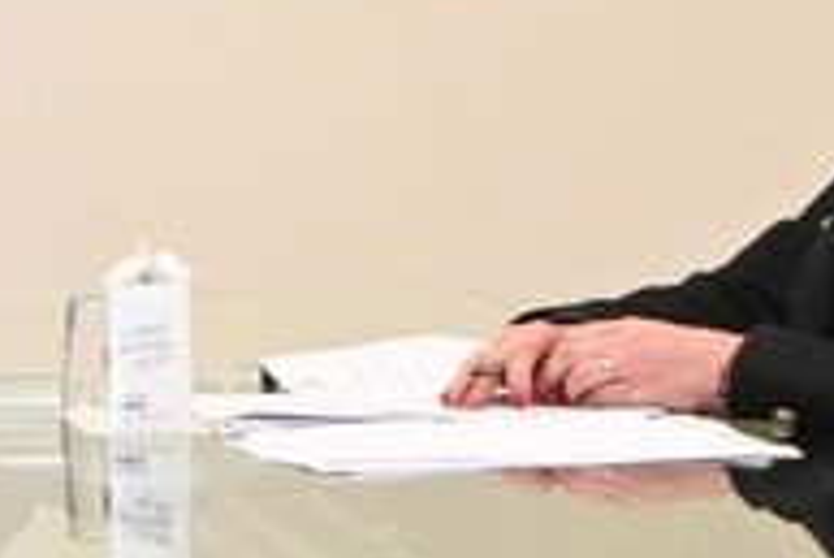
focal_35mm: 273
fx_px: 6329
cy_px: 359
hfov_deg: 7.1
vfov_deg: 5.0
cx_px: -1124
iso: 4000
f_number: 9
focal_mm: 44
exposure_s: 1/200
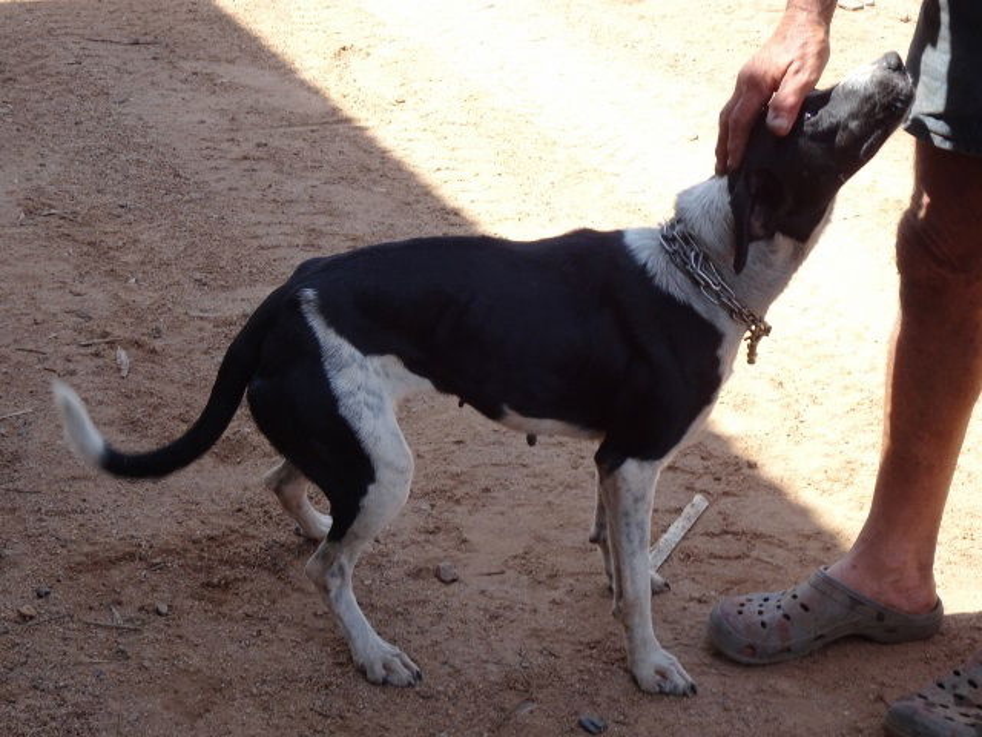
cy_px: 368
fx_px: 2071
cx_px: 491
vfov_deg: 20.2
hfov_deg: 26.7
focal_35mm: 73
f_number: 5
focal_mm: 12.42
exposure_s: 1/160
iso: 80
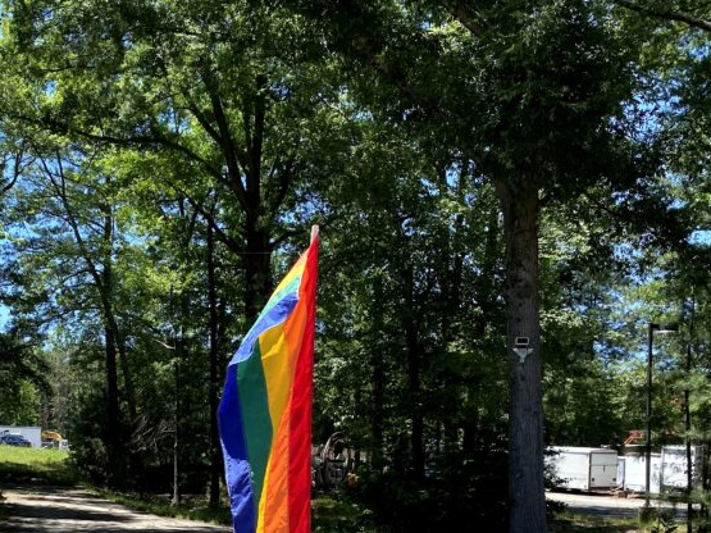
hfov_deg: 38.1
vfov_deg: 29.4
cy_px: 445
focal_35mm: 48
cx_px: 136
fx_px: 986
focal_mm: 4.25
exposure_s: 1/1397
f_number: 1.8
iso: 32
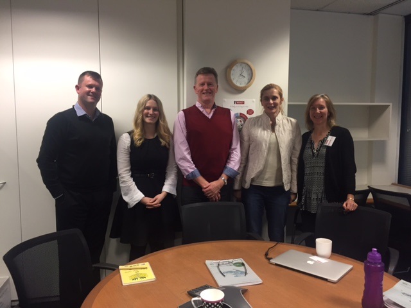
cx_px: 206
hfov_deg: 61.7
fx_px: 344
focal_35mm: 29
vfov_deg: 48.2
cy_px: 154
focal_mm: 4.15
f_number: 2.2
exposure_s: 1/33
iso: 160
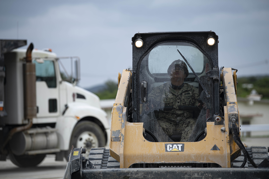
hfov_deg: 13.2
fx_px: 1158
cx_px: 134
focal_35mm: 155
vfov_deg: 8.9
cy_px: 90
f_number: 3.2
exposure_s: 1/200
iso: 31
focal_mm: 155
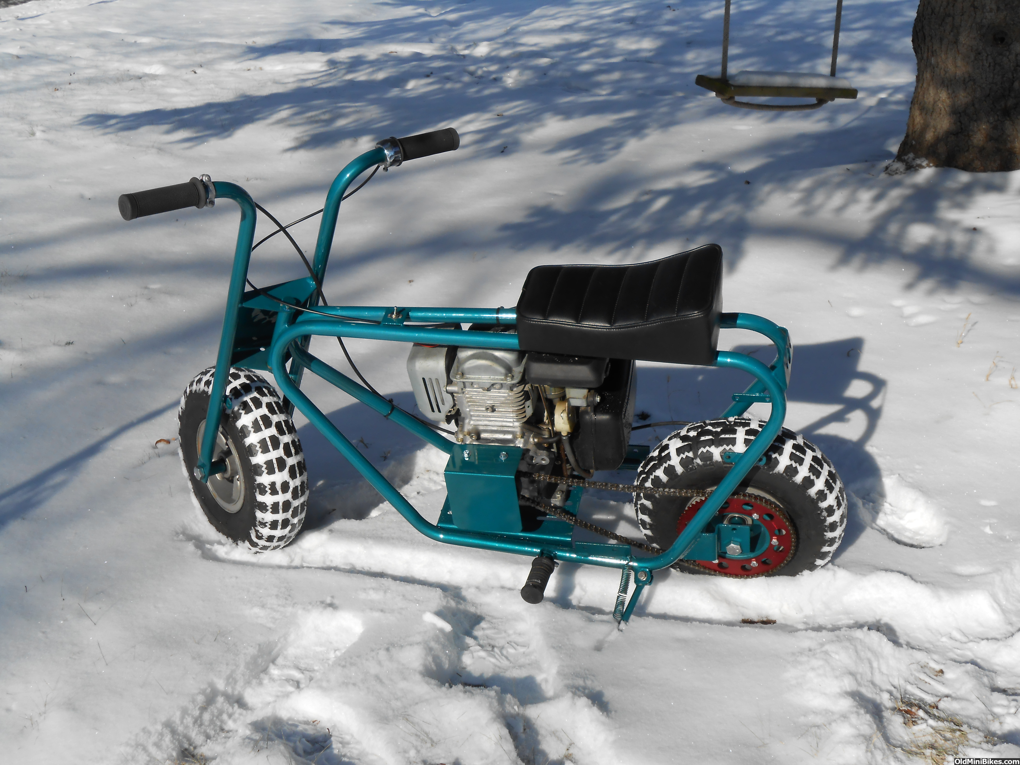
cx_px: 510
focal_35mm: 49
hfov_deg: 38.9
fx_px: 1444
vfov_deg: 29.7
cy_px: 382
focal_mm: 8.8
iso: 80
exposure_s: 1/800
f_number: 4.8
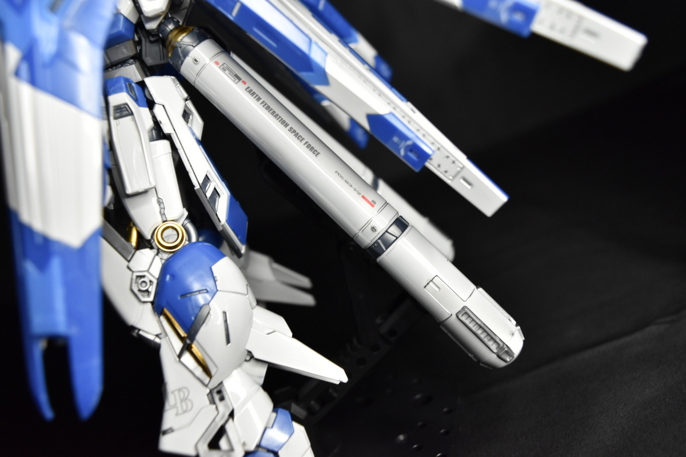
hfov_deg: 53.1
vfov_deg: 36.9
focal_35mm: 36
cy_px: 228
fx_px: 686
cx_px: 343
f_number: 5
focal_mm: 24
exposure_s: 1/8
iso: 800
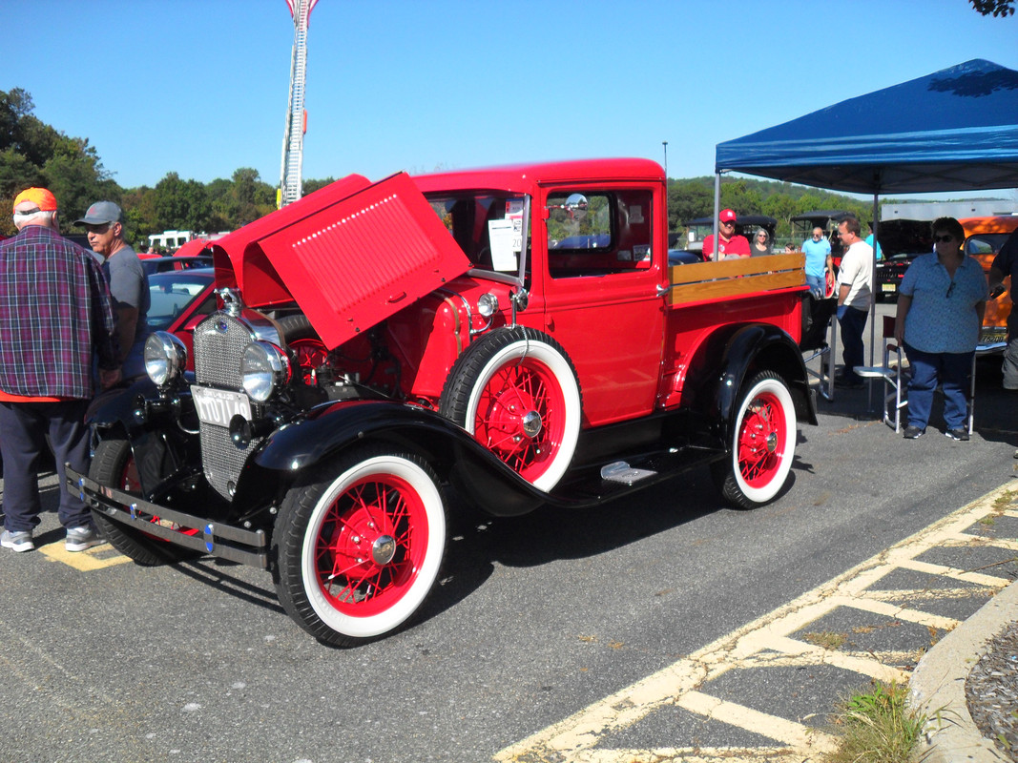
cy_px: 382
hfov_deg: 52.6
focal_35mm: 35
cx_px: 509
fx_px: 1029
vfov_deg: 40.7
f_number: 8.9
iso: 100
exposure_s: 1/180
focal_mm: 6.2
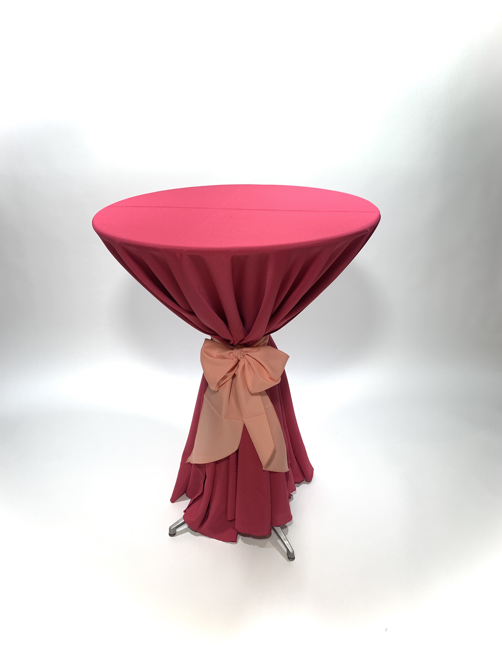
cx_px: 251
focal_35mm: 26
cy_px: 335
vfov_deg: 67.3
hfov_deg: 53.1
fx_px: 503
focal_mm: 4.25
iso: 50
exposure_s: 1/60
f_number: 1.8
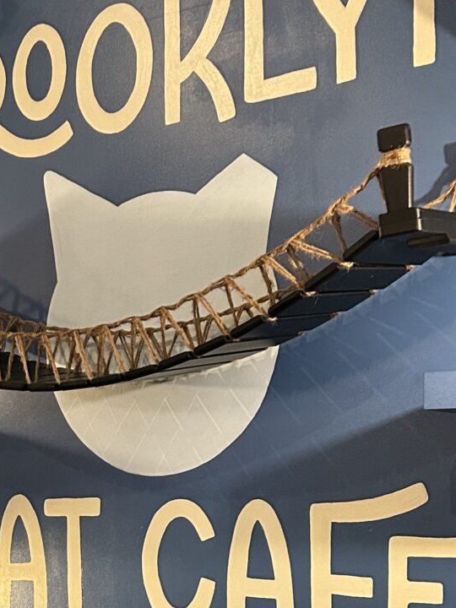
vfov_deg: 25.9
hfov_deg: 19.6
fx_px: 1300
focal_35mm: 74
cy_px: 475
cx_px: 72
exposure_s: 1/60
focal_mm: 5.7
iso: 400
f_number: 1.5
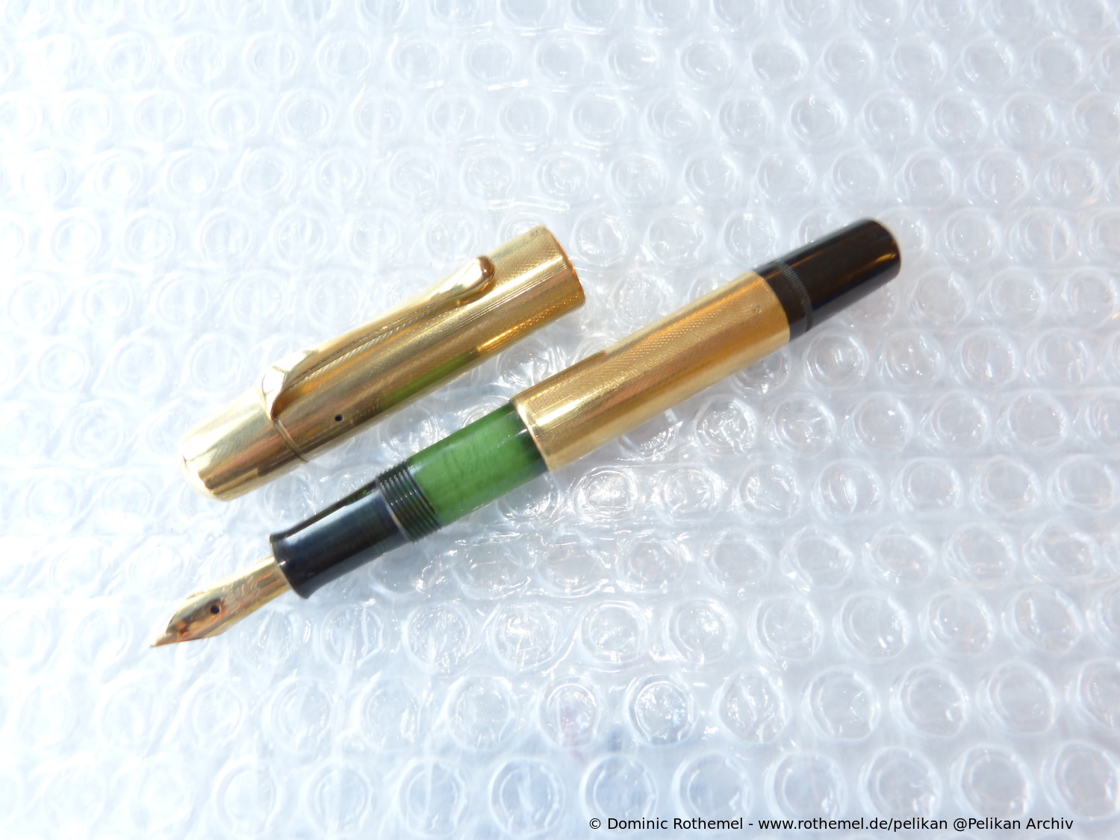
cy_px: 420
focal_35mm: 25
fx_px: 809
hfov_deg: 69.4
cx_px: 560
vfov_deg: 54.9
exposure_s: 1/30
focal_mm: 4.5
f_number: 2.8
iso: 100
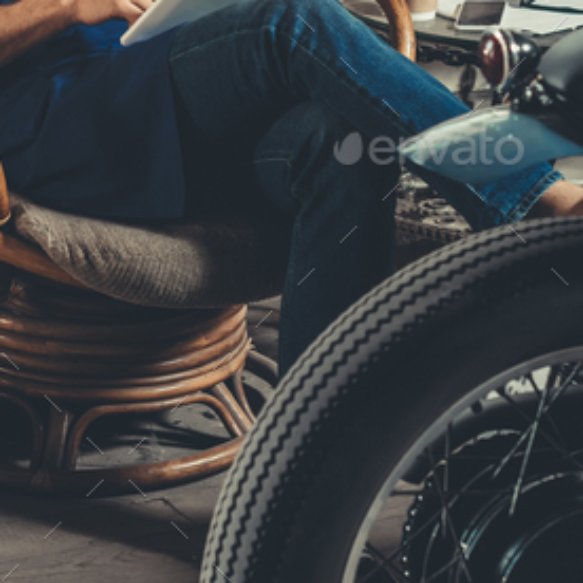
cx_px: 106
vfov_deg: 12.8
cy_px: 133
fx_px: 2591
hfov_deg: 12.8
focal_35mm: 136
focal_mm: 50
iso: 100
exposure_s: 1/125
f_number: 4.5
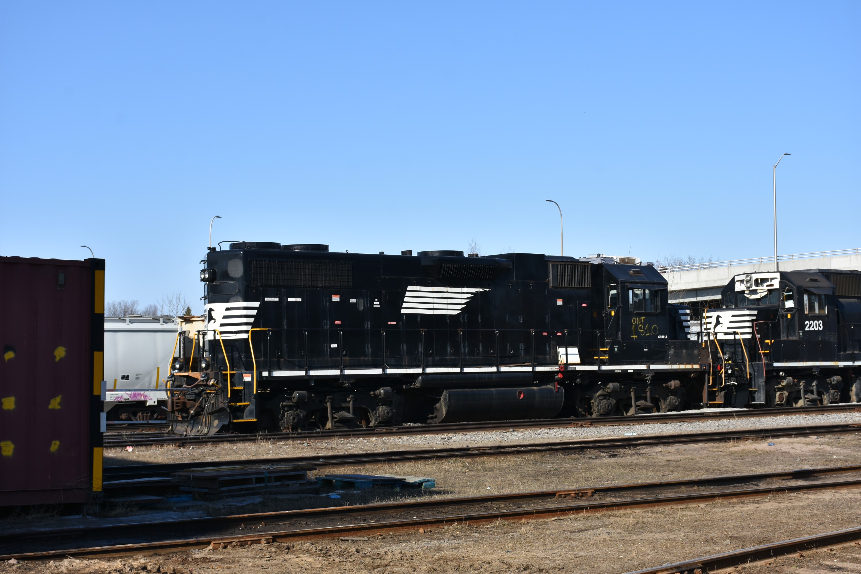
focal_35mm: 60
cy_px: 287
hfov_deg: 33.4
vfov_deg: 22.6
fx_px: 1435
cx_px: 430
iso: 160
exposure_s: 1/500
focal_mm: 40
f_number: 8
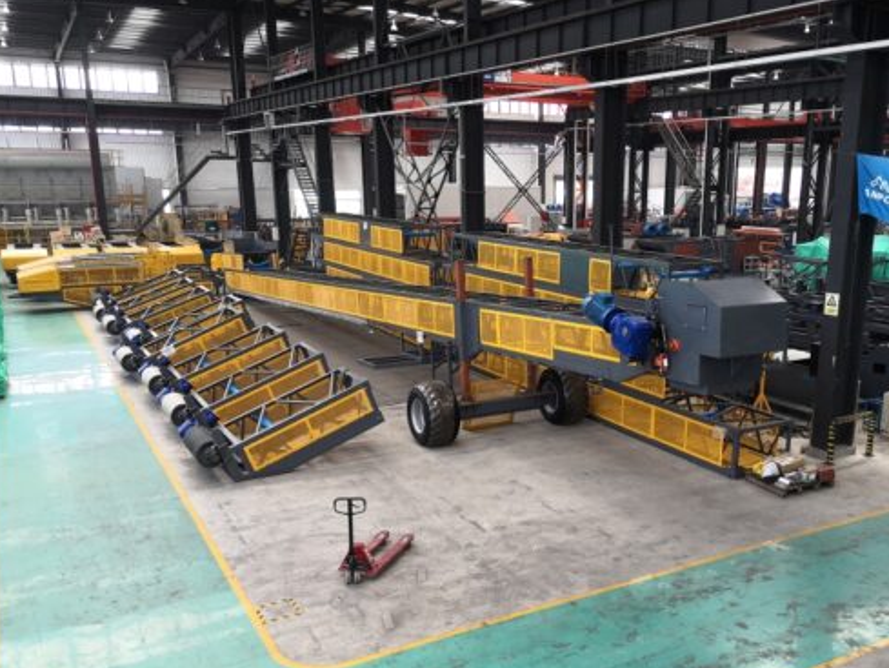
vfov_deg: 41.6
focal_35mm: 34
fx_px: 873
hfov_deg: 53.5
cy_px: 395
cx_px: 542
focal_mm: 4.75
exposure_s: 1/50
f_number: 1.8
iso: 50
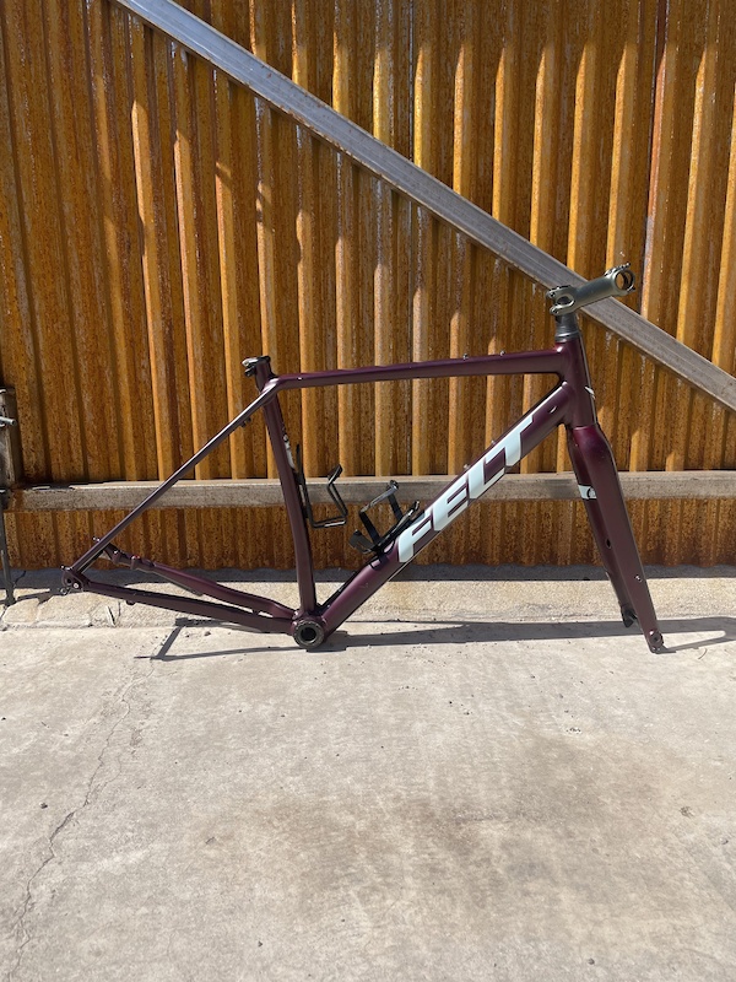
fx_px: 737
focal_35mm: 26
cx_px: 368
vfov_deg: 67.3
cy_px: 491
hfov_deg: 53.1
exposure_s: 1/3125
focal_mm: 4.2
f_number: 1.6
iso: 32
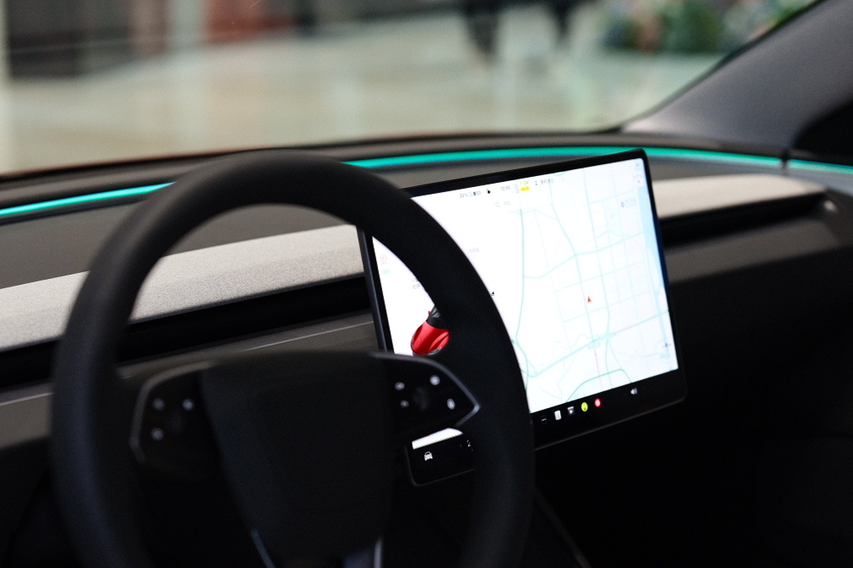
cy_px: 500
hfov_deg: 29.6
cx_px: 355
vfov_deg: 19.7
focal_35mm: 68
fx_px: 1611
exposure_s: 1/800
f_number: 2
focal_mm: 40
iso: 1250
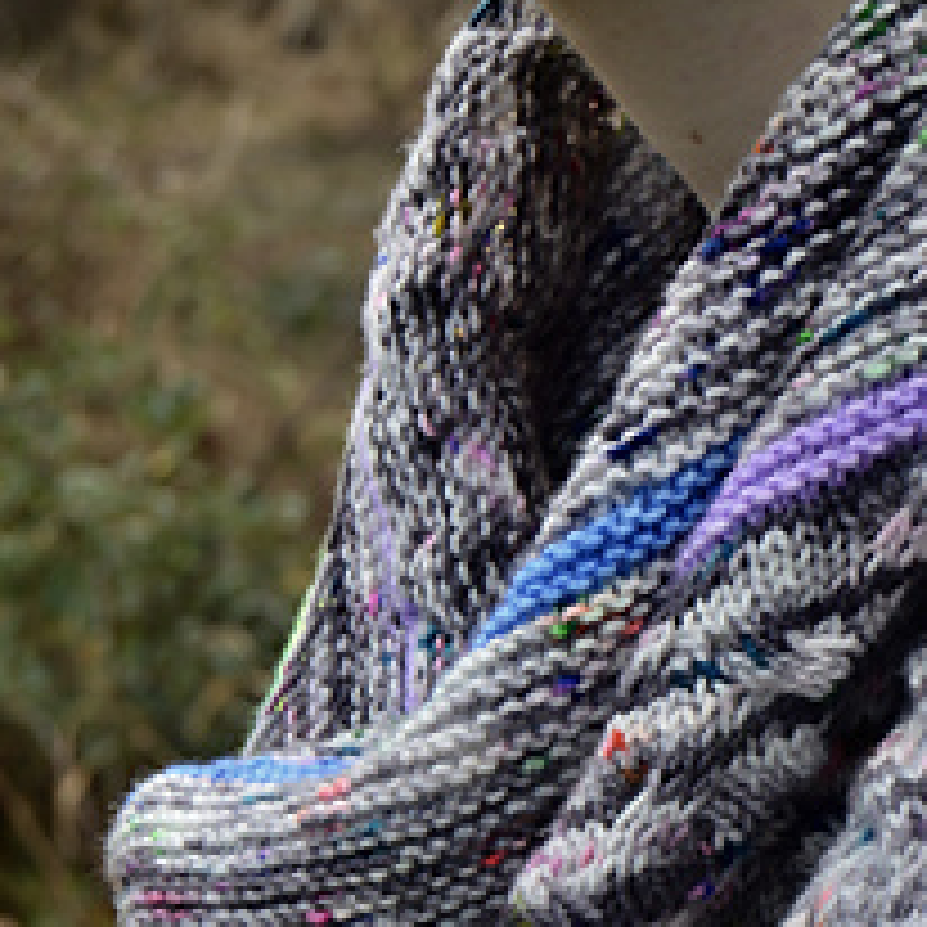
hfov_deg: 13.4
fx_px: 3939
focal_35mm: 130
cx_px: 731
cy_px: 738
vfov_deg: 13.4
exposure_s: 1/60
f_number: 9
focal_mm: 42
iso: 200
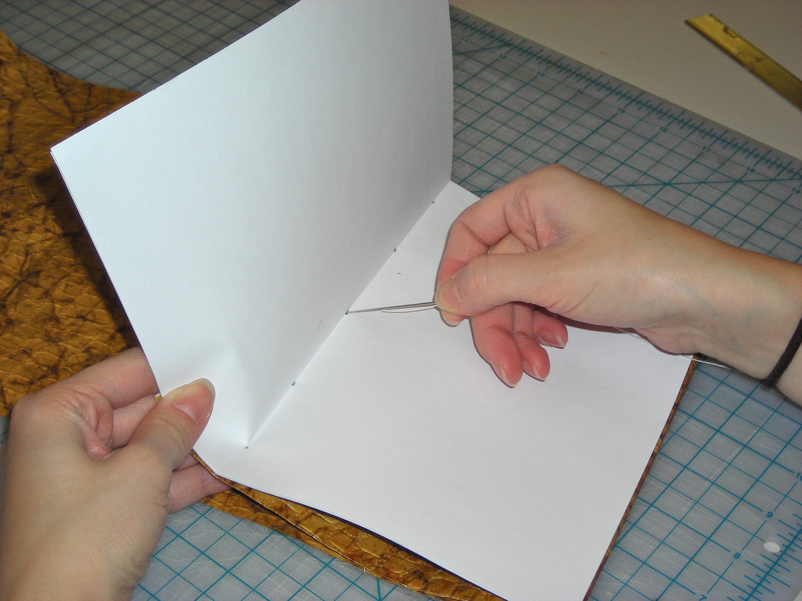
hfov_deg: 29.8
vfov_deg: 22.6
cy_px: 300
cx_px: 401
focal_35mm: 65
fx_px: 1506
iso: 50
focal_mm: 10.8
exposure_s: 1/120
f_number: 3.9
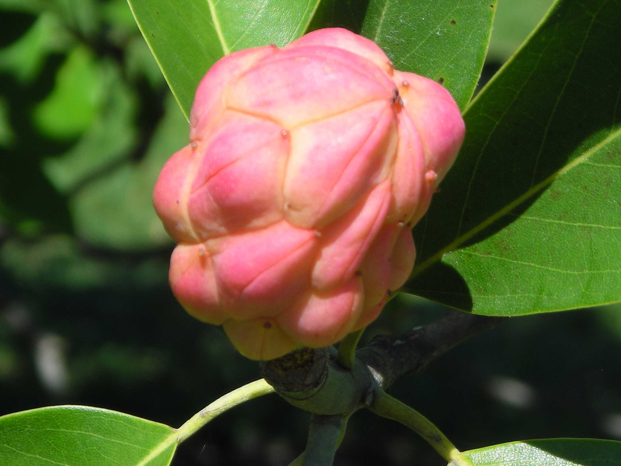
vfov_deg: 12.8
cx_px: 310
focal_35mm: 116
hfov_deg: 17.0
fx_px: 2081
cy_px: 233
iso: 50
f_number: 5.3
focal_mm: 19.2
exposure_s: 1/231
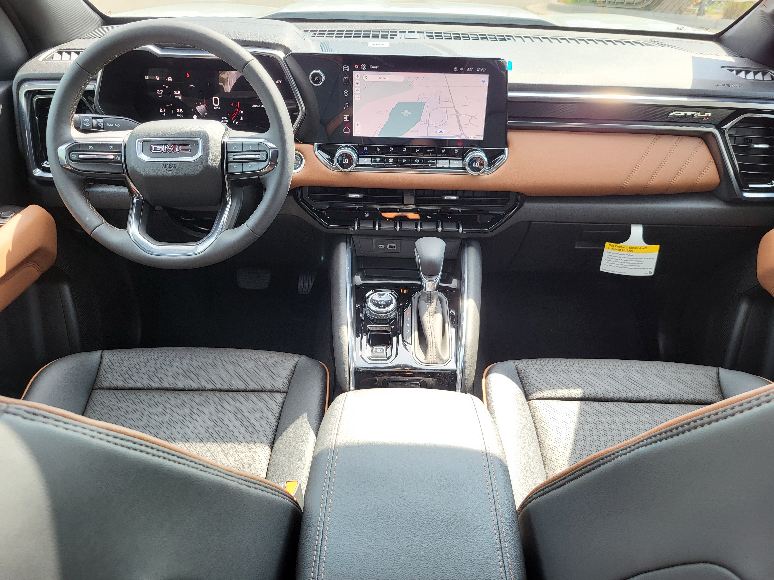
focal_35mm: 26
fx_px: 581
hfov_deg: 67.3
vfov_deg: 53.1
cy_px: 290
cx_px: 387
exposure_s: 1/120
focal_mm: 5.4
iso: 40
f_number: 1.8
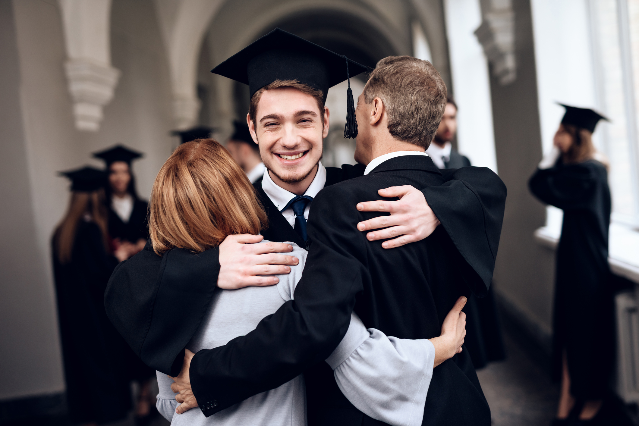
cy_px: 213
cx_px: 320
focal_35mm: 50
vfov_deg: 27.0
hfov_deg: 39.6
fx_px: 888
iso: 320
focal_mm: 50
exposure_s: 1/160
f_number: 2.2
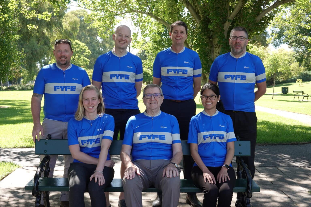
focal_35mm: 48
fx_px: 415
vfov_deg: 28.1
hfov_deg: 41.1
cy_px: 104
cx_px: 156
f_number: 4
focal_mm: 18.24
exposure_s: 1/160
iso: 125
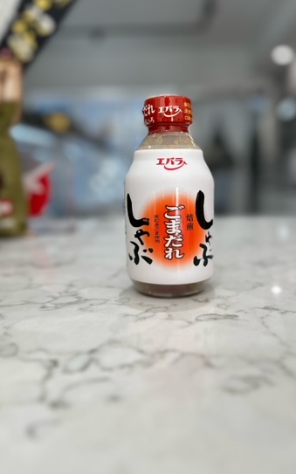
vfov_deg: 62.9
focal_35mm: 30
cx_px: 169
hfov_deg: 41.7
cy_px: 235
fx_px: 388
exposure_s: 1/286
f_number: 1.78
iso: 80
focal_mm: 6.86
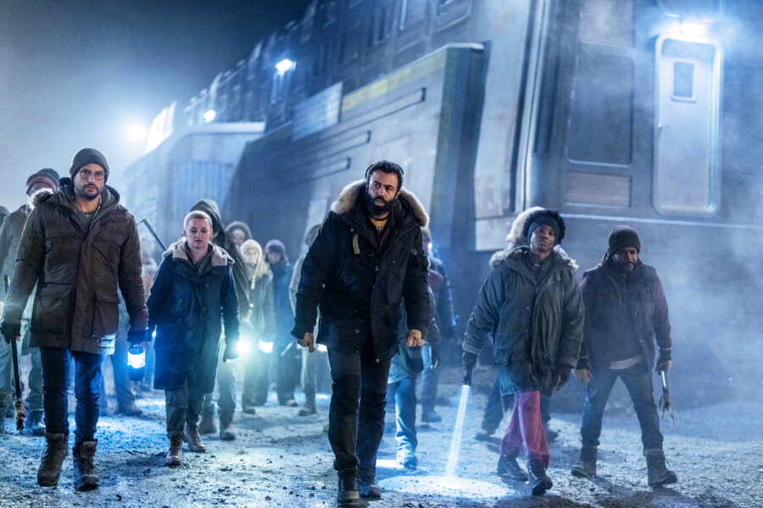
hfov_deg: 39.6
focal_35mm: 50
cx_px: 382
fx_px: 1060
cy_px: 254
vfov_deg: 27.0
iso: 2500
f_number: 1.2
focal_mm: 50
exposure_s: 1/250
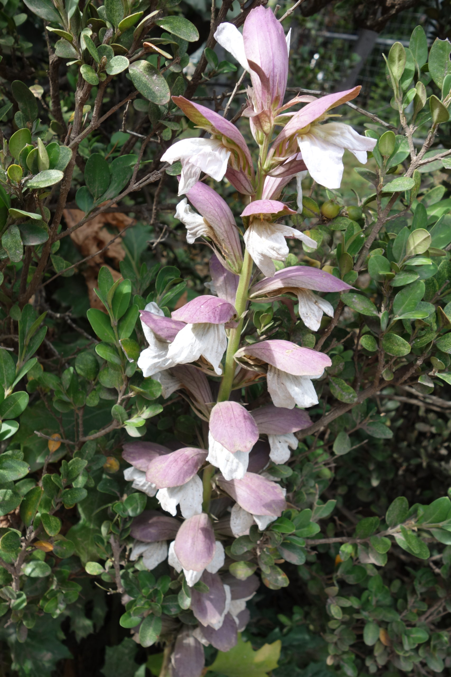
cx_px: 226
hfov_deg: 46.4
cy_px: 338
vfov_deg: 65.5
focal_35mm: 28
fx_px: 526
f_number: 5
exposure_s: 1/100
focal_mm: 10.4
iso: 125
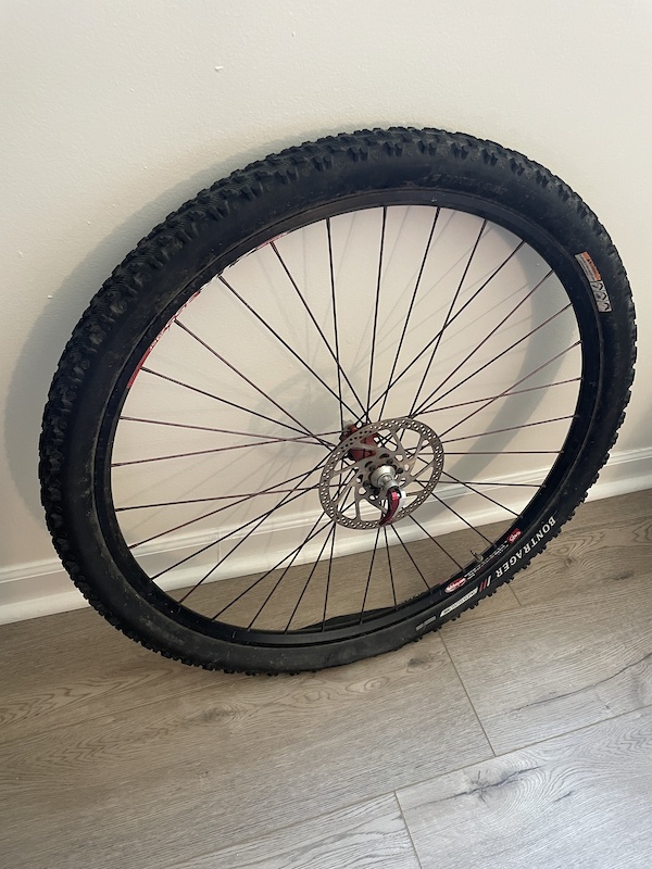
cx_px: 326
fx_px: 653
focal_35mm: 26
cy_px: 434
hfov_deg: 53.1
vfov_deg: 67.3
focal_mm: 4.2
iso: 250
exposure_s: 1/60
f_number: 1.6
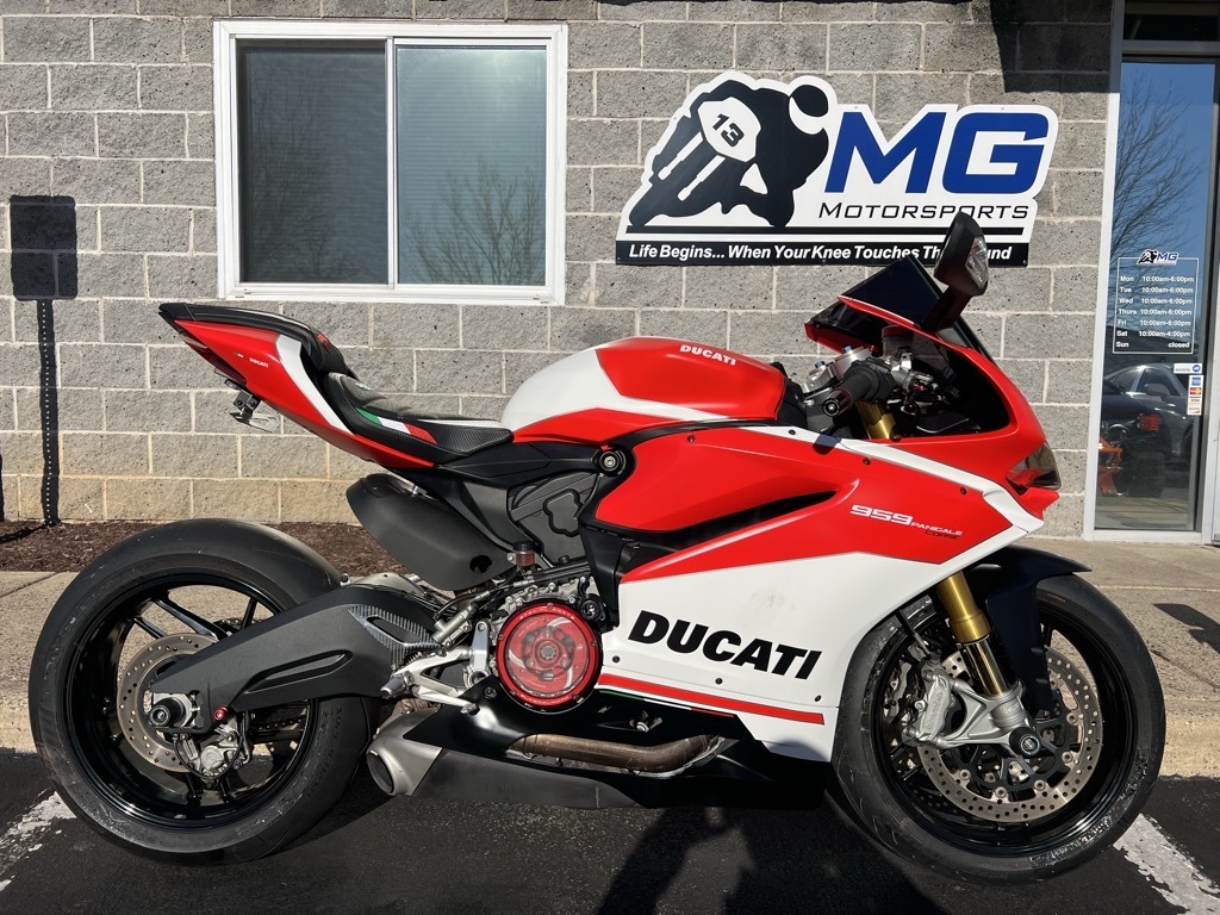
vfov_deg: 53.1
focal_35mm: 26
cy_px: 458
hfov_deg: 67.3
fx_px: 916
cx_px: 610
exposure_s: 1/8696
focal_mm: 5.7
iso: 50
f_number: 1.5
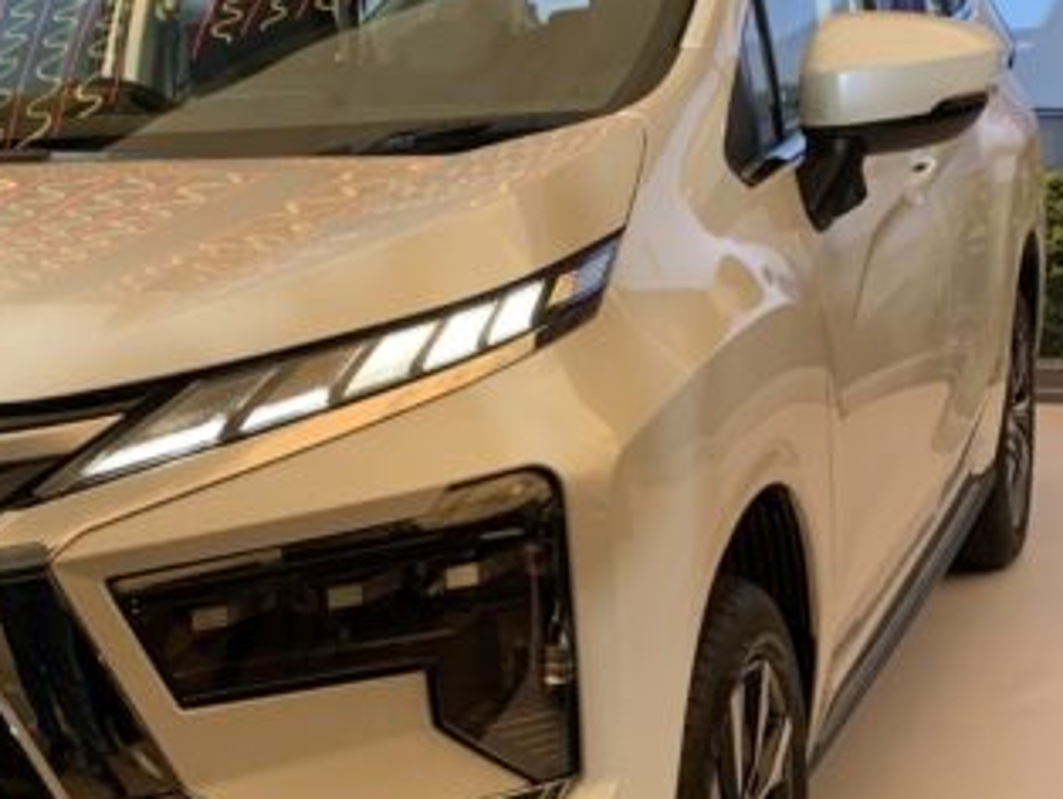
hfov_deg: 28.2
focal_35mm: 67
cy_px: 400
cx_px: 190
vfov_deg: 22.0
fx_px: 2059
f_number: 1.8
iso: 100
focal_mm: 4.25
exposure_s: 1/100
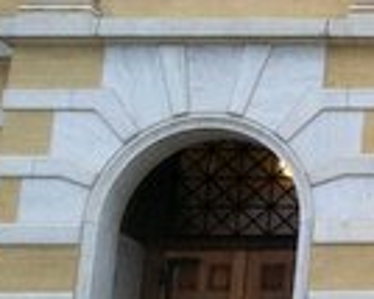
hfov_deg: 10.4
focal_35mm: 163
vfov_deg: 9.4
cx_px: 874
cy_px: -8
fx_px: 1803
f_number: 2.8
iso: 125
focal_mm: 3.85
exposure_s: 1/100
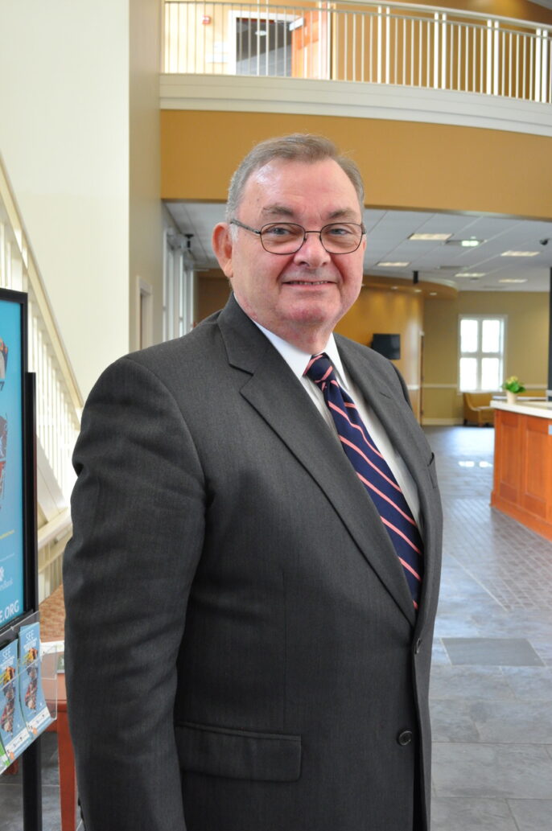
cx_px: 276
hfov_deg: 34.1
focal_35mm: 39
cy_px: 416
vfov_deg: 49.6
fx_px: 899
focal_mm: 26
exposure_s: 1/50
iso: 1000
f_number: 7.1
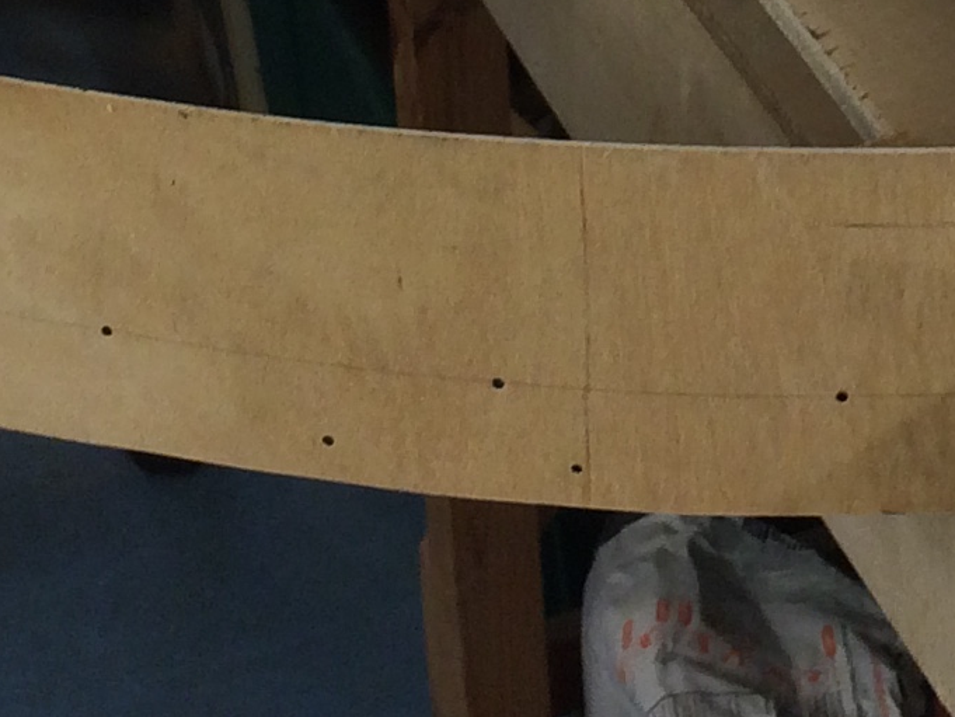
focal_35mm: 139
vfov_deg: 9.8
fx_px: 3835
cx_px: 1038
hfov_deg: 13.9
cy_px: -793
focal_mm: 4.15
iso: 50
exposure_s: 1/33
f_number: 2.2
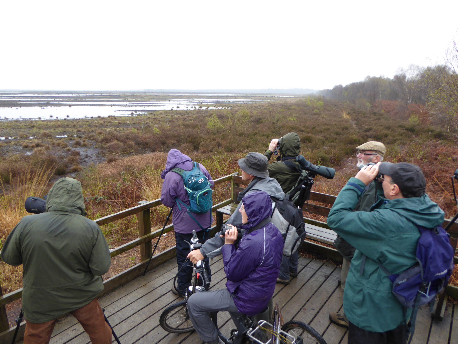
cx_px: 229
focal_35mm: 25
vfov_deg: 54.9
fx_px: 331
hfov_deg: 69.4
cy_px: 172
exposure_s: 1/80
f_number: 3.3
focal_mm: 4.3
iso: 100
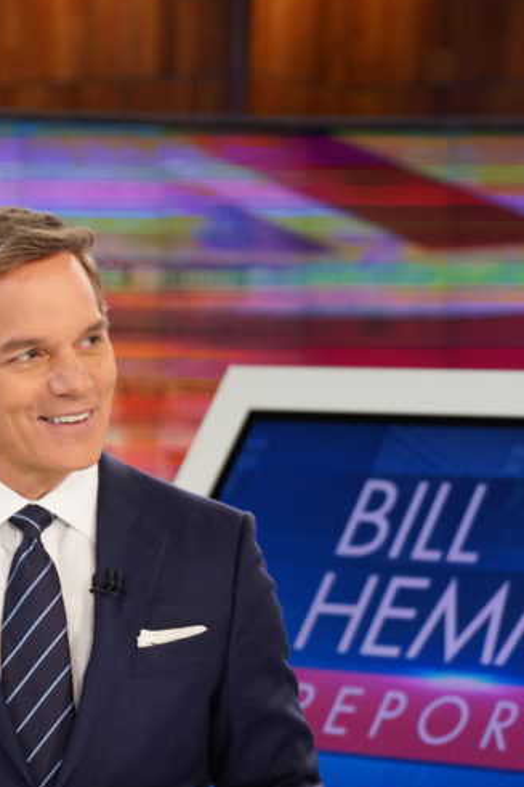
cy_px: 567
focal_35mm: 171
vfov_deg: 12.0
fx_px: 3736
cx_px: 280
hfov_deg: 8.0
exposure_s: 1/100
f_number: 2.8
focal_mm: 70
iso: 1000
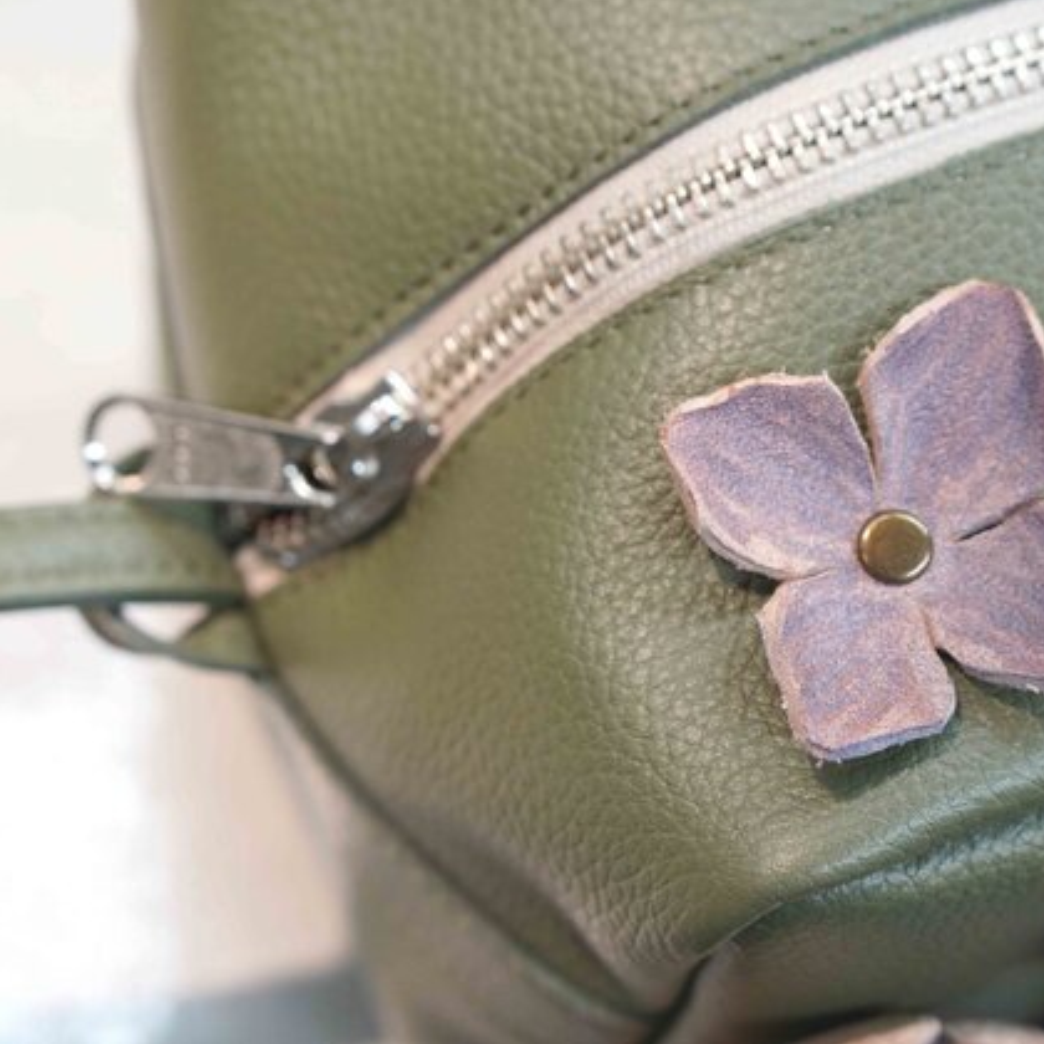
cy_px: 517
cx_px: 669
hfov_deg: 17.9
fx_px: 3310
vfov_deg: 17.9
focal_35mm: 97
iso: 640
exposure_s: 1/80
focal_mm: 50
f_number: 4
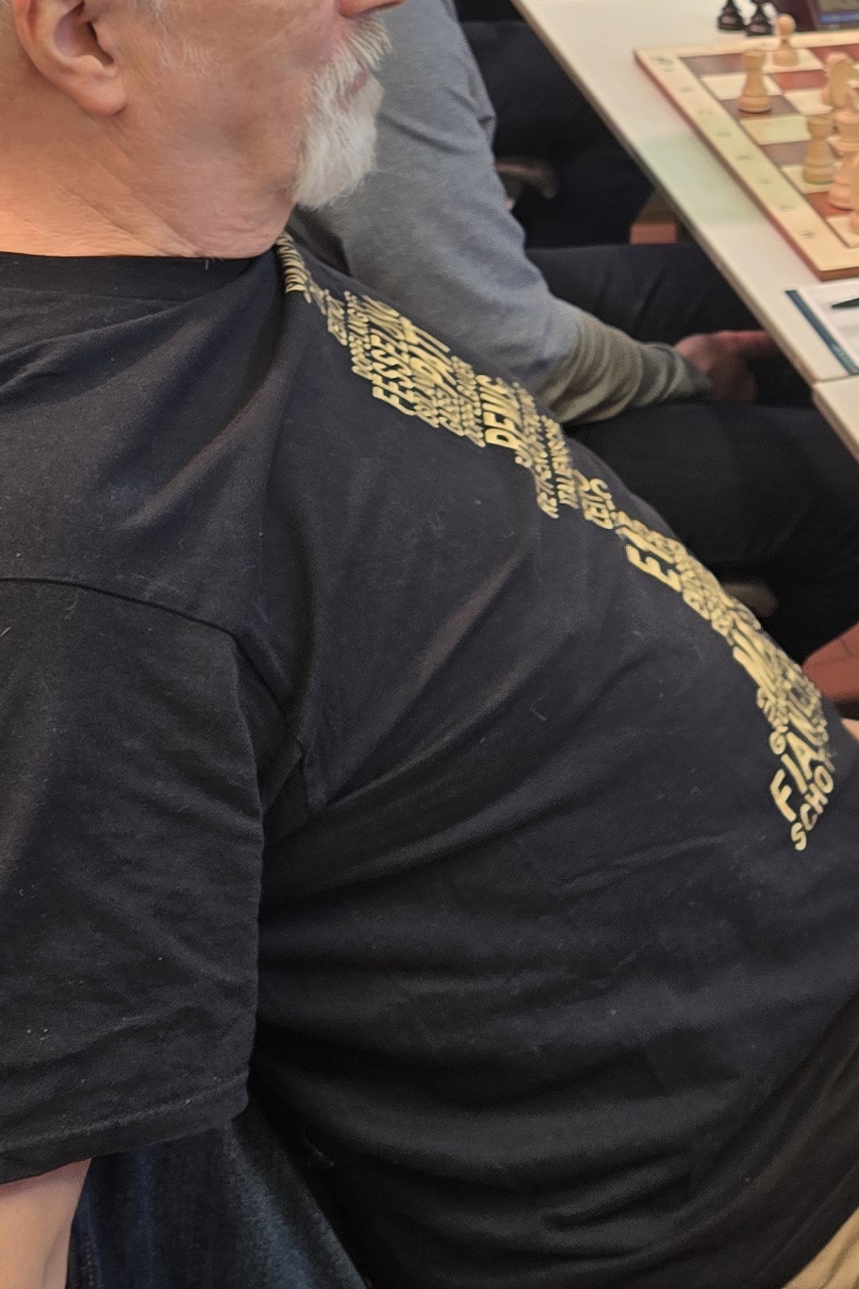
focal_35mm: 70
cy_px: 236
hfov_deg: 17.5
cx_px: 1297
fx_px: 2506
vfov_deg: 28.2
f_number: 1.7
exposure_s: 1/59
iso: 80
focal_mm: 6.3
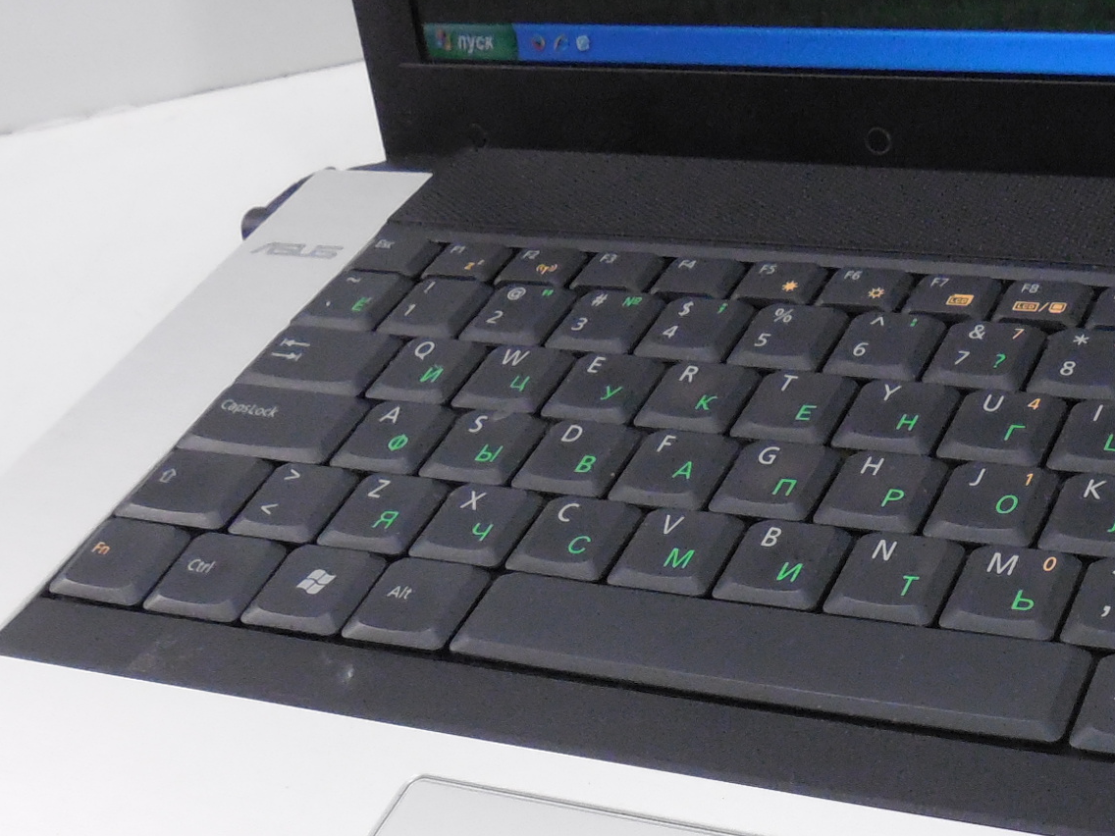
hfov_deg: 34.5
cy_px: 770
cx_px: 1035
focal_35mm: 52
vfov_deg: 27.0
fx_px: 1675
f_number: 3.5
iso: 800
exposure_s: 1/125
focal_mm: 4.6
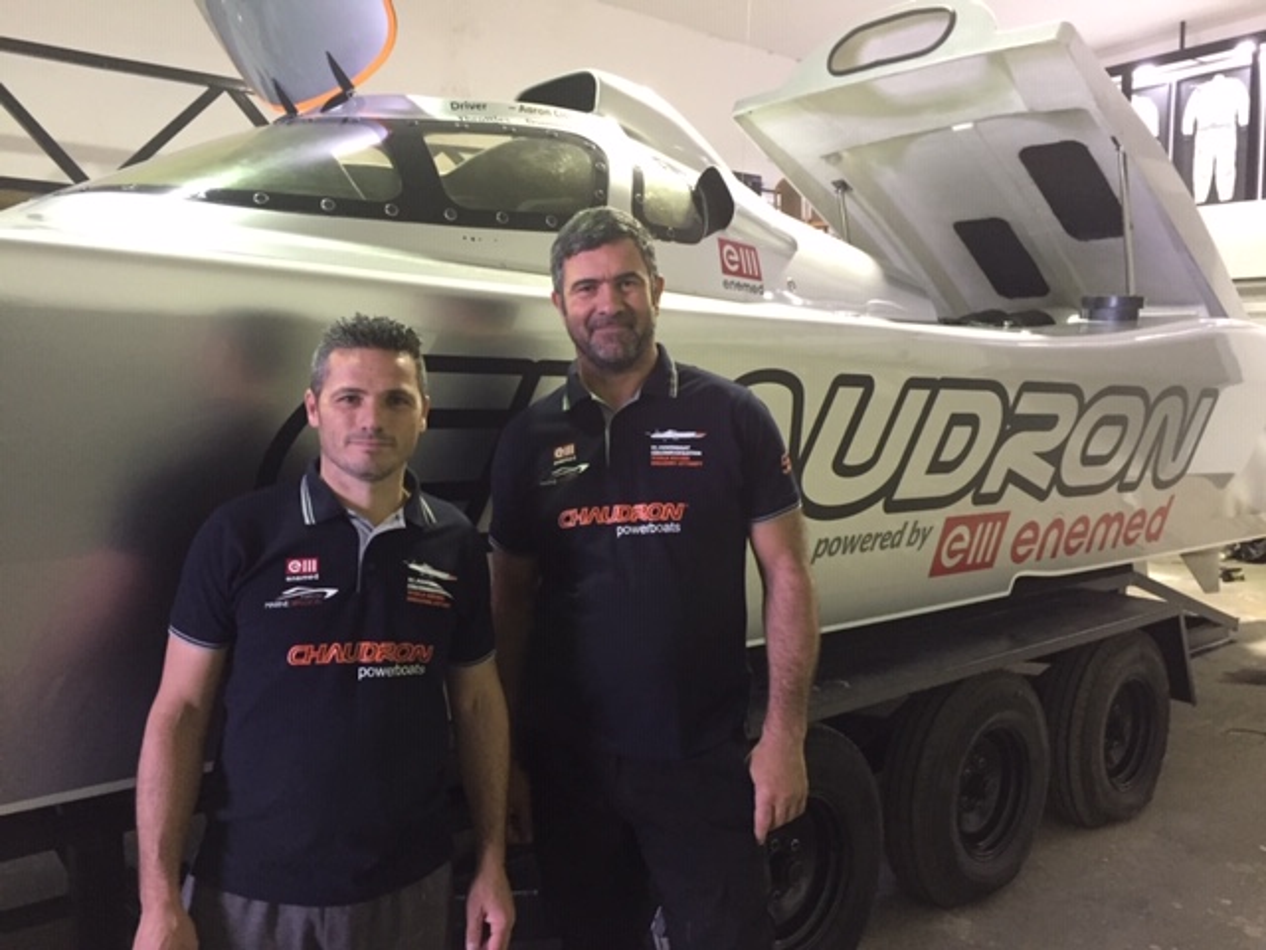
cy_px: 475
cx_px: 633
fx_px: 1061
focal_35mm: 29
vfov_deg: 48.2
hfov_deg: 61.7
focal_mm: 4.15
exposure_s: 1/17
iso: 250
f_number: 2.2
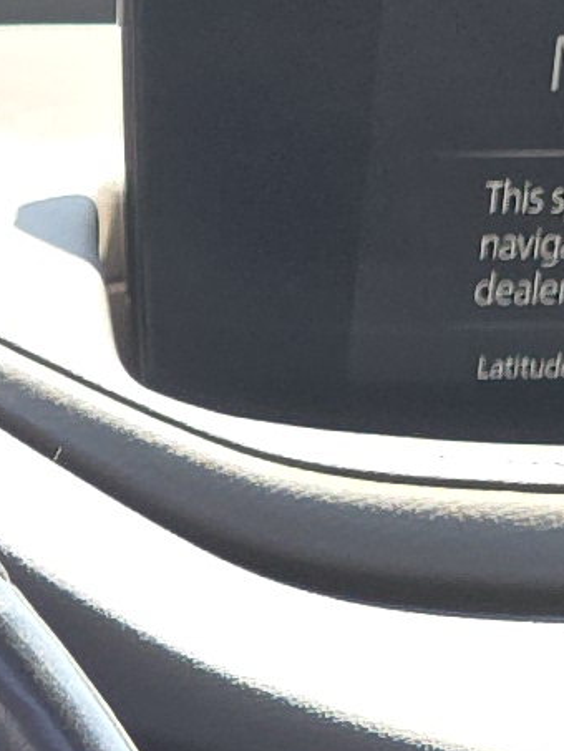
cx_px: -805
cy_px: 2275
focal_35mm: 203
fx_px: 4408
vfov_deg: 8.2
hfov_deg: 6.9
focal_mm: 6.3
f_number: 1.7
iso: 20
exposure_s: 1/180
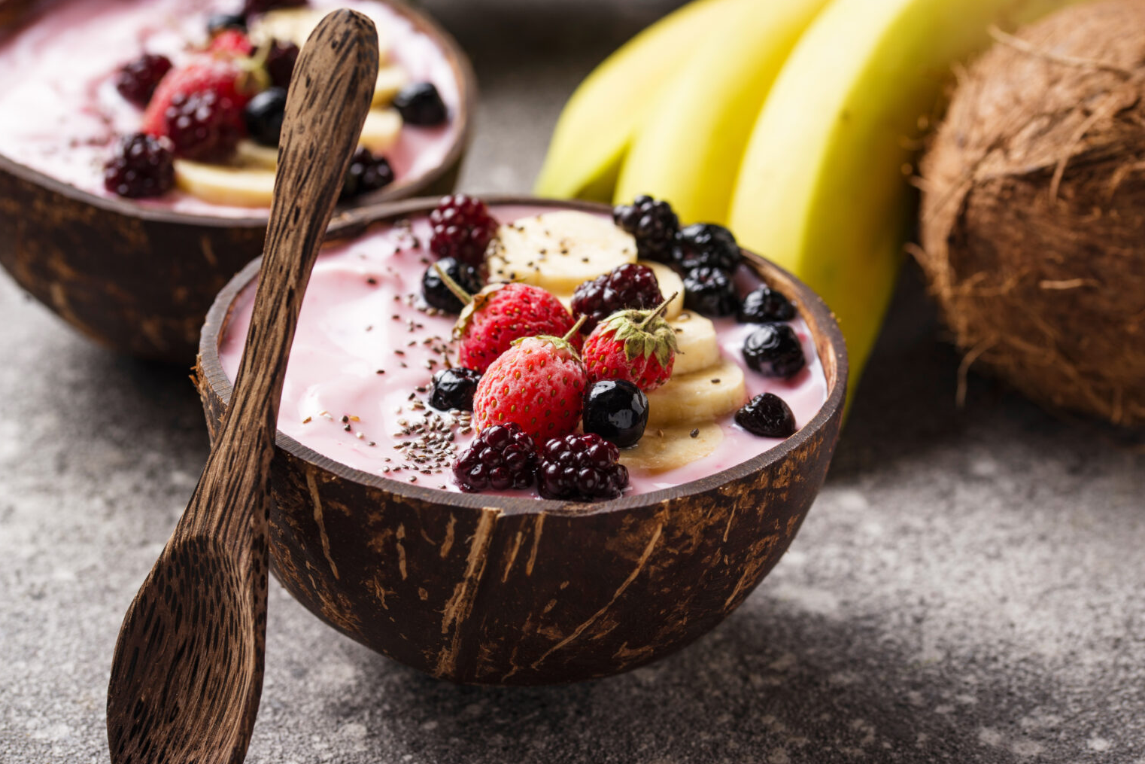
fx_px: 3371
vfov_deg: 12.9
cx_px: 573
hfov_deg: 19.3
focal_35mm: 106
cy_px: 380
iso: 100
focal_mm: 105
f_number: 10
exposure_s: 1/125
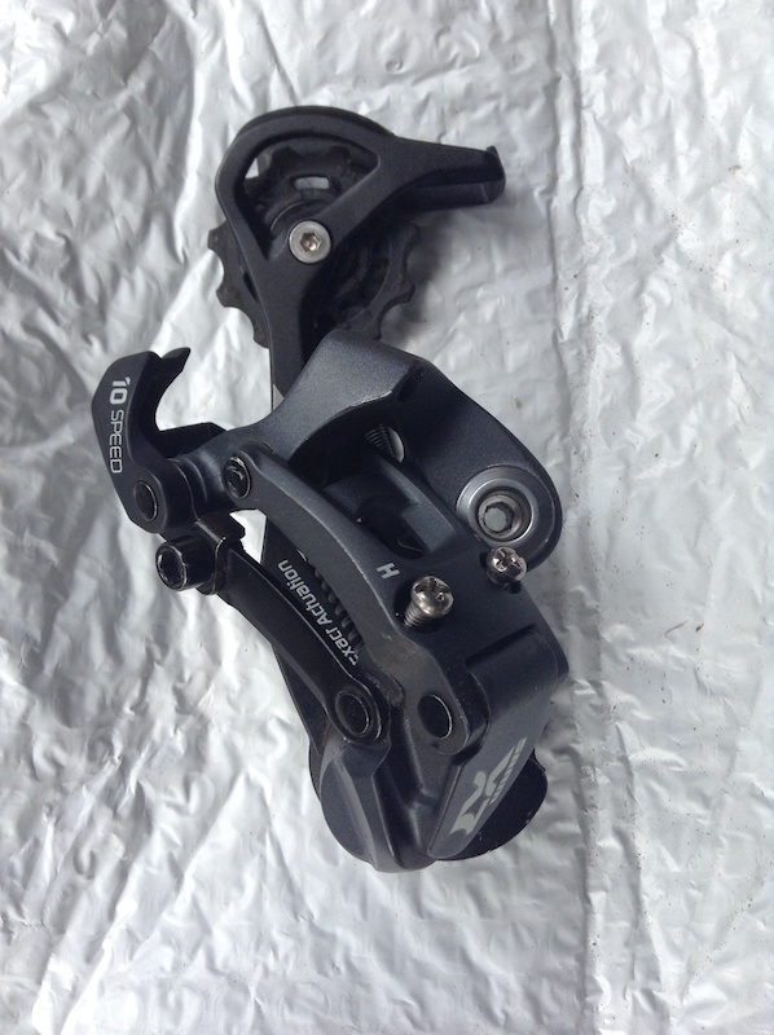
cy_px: 518
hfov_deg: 42.9
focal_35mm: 33
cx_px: 387
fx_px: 986
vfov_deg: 55.4
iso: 32
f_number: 2.4
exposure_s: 1/120
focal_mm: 3.3
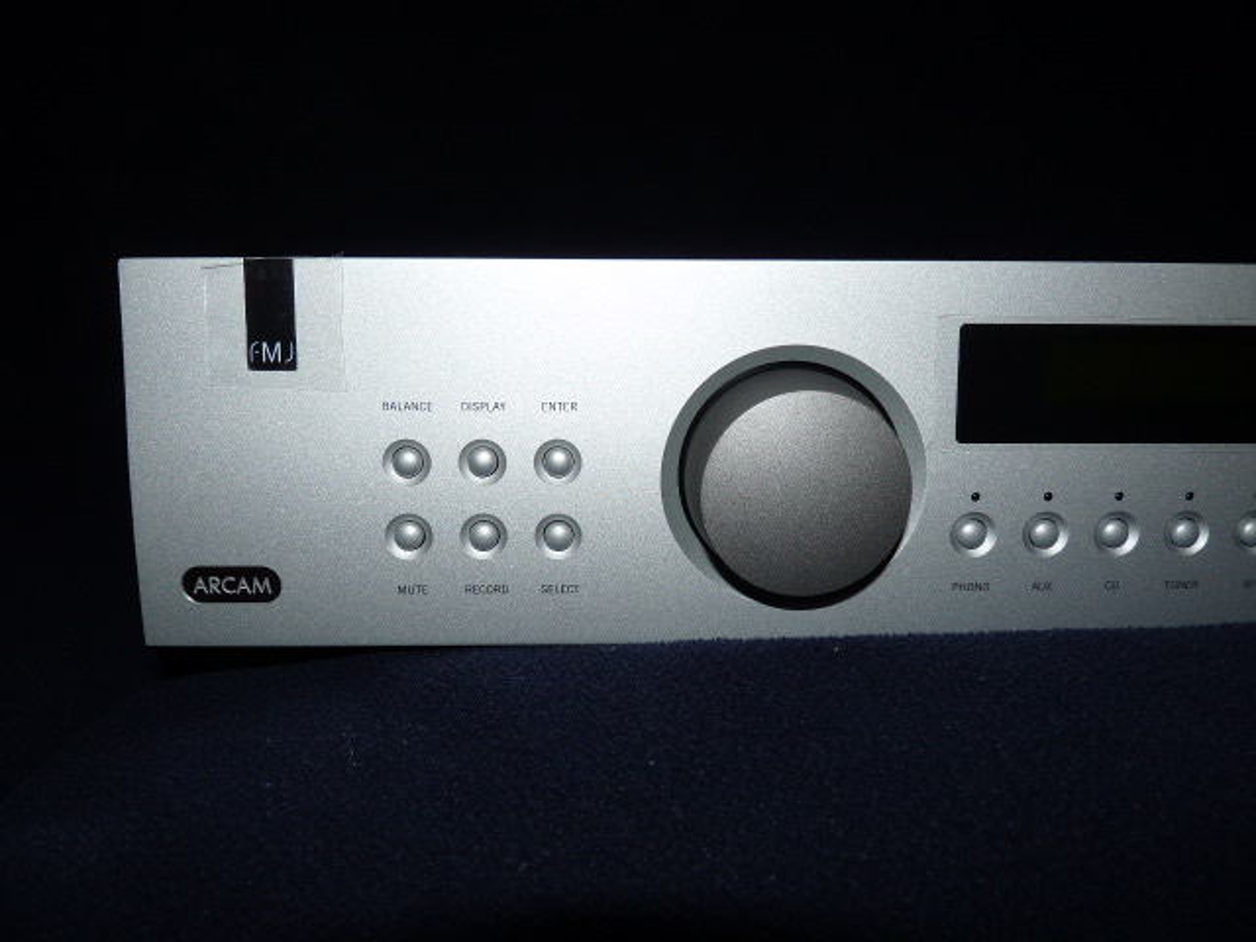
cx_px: 628
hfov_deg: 65.3
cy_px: 471
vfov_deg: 51.4
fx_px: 980
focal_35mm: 27
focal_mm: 4.8
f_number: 4
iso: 100
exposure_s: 1/30
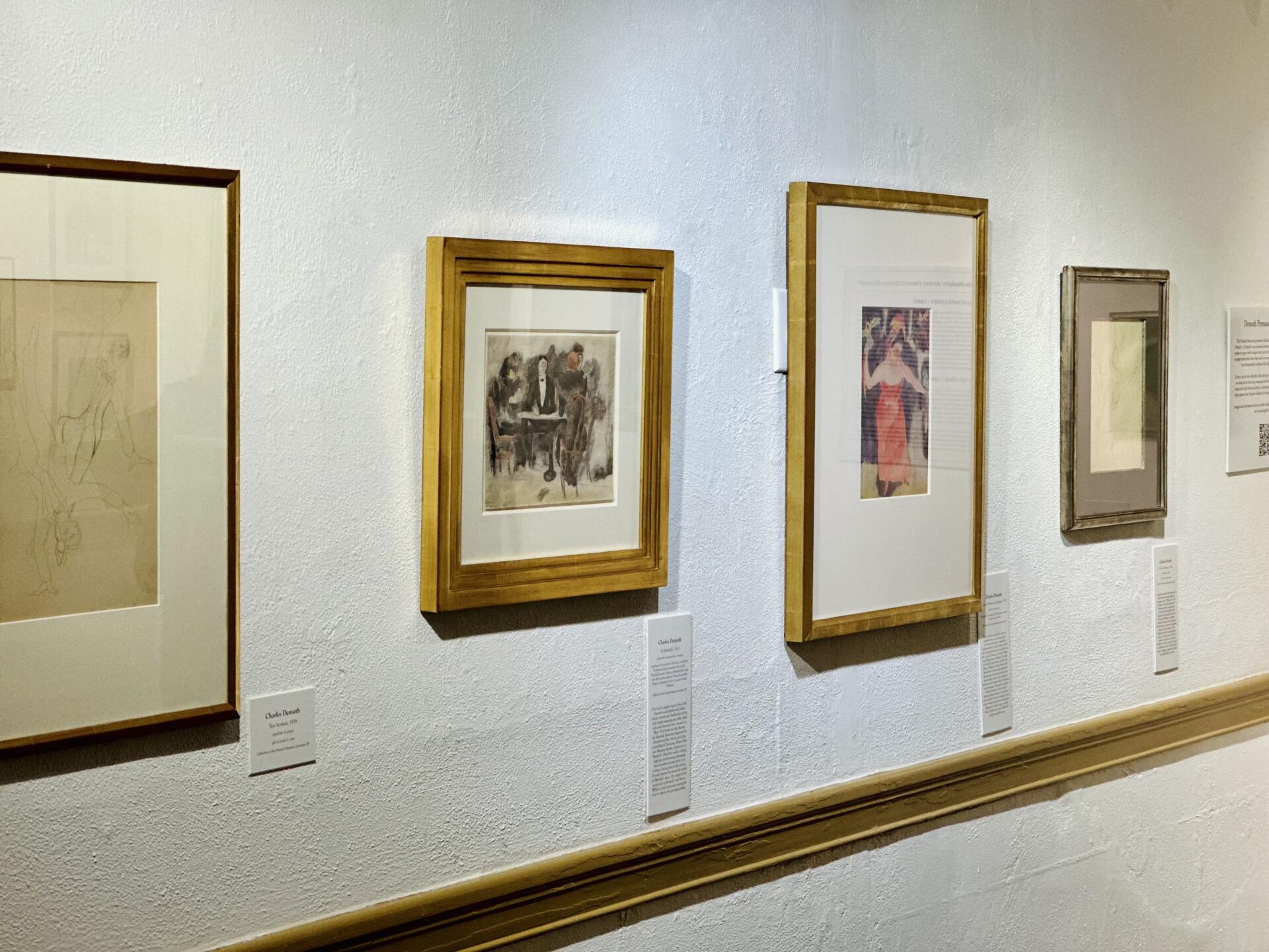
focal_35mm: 77
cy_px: 476
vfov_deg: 19.1
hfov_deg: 25.3
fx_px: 2823
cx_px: 634
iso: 160
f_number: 2.8
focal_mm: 9
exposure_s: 1/60
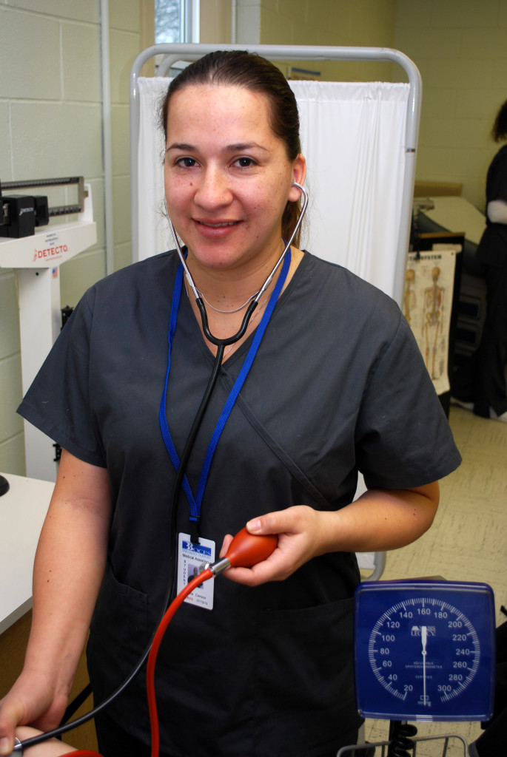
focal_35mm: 42
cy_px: 378
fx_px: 885
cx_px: 254
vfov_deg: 46.4
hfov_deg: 32.0
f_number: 4.5
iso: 200
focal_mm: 28
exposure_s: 1/60
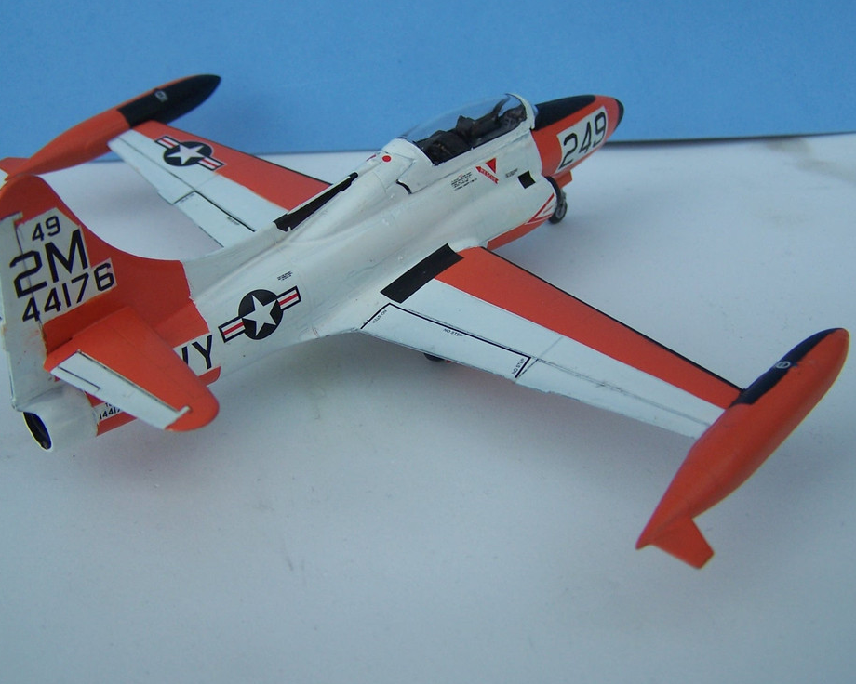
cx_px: 401
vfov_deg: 34.9
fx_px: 1089
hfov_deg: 42.9
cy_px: 322
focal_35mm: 43
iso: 80
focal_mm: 6.3
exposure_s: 1/250
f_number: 2.8
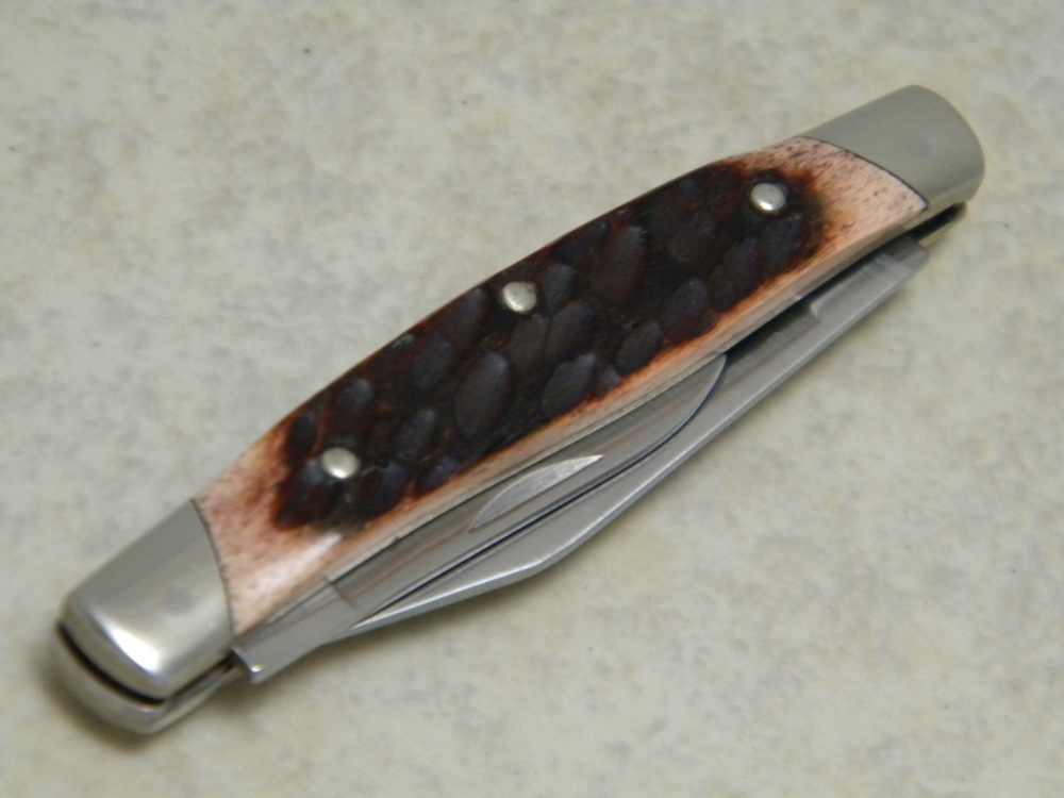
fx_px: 5625
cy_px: 399
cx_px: 532
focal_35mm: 183
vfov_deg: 8.1
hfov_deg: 10.8
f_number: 5.2
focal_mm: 33.1
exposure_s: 1/18
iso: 400
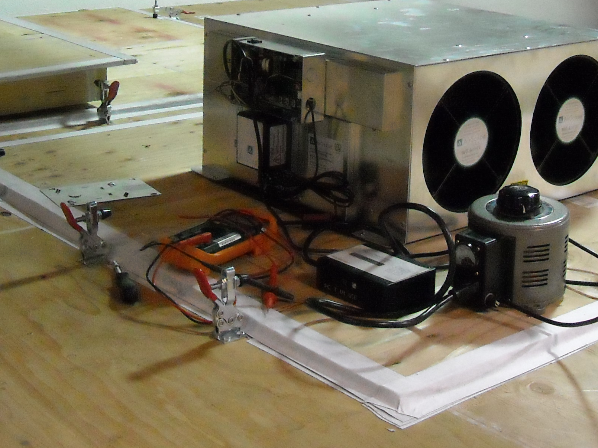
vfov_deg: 20.4
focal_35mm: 71
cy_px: 58
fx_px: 1227
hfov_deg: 27.4
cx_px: 253
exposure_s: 1/209
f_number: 2.8
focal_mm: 5.7
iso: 800
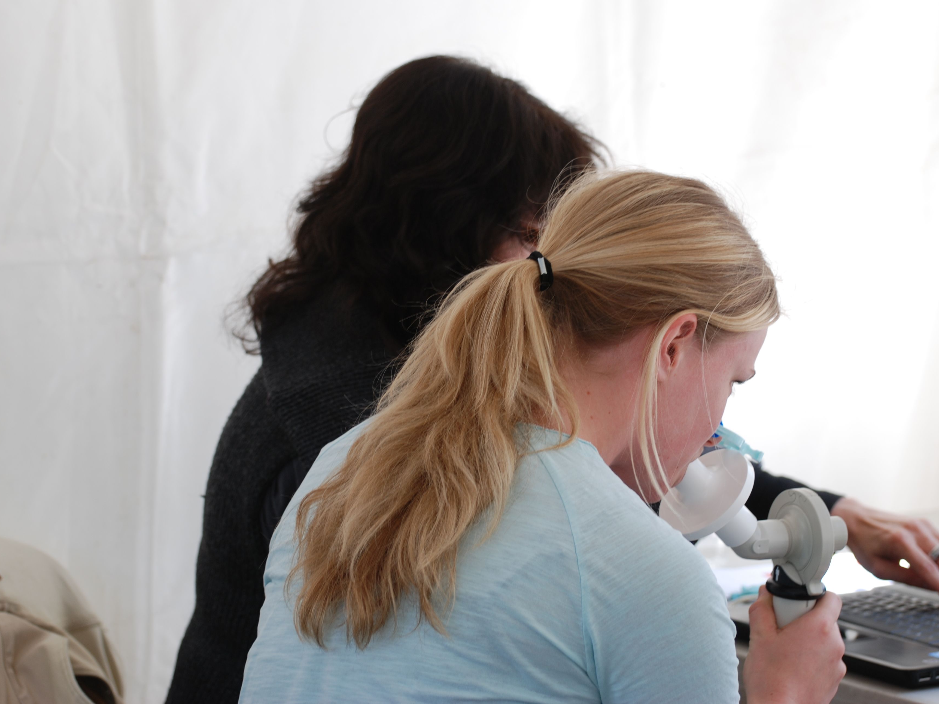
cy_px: 352
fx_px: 3960
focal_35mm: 146
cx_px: 476
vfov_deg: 10.2
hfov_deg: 13.5
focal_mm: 90
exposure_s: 1/60
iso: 100
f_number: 4.8
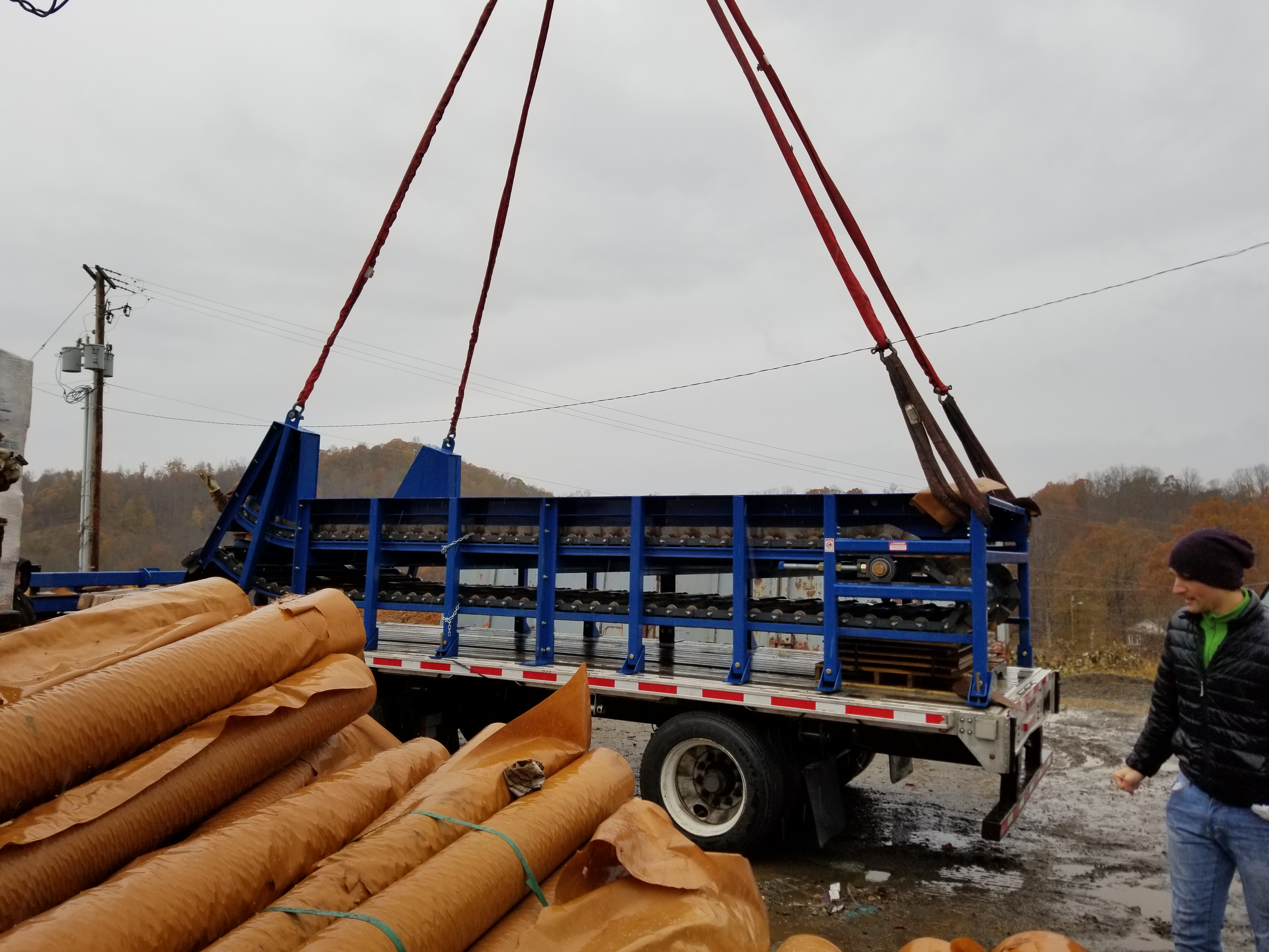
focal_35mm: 26
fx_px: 953
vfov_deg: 53.1
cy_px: 476
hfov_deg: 67.3
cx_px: 634
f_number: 1.7
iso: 50
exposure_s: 1/293
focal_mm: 4.3
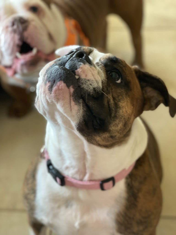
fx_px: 353
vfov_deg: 36.8
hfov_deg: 28.0
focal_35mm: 52
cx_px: 88
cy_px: 118
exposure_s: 1/40
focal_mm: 6
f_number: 2
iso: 250
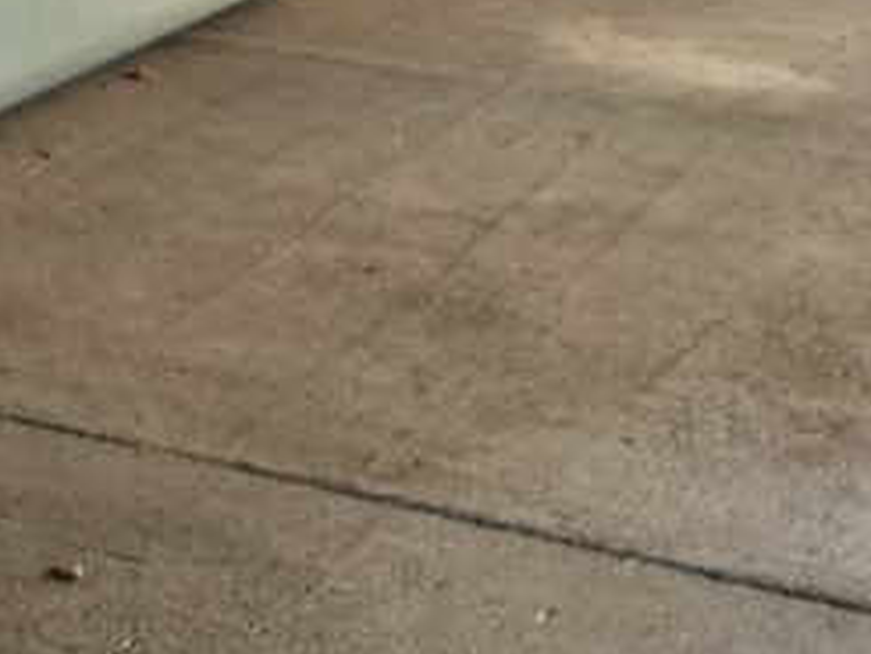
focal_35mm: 132
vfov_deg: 10.3
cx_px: -1173
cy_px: -668
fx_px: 3323
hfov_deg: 12.2
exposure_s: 1/100
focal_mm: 4.5
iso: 80
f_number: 2.2
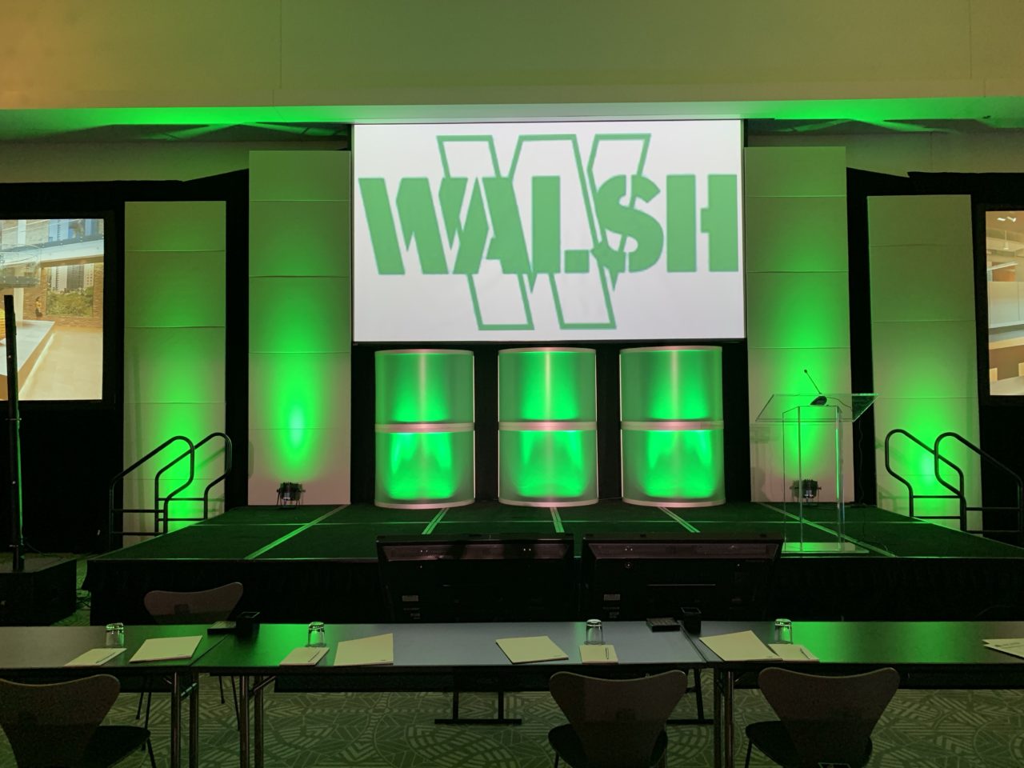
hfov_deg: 67.3
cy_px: 384
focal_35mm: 26
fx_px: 769
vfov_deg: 53.1
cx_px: 512
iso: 160
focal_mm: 4.25
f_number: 1.8
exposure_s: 1/60
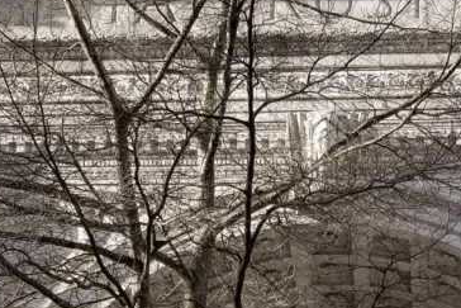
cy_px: 608
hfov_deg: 15.0
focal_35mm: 136
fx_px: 1742
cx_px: 333
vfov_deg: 9.5
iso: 50
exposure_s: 1/419
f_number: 1.7
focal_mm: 4.25
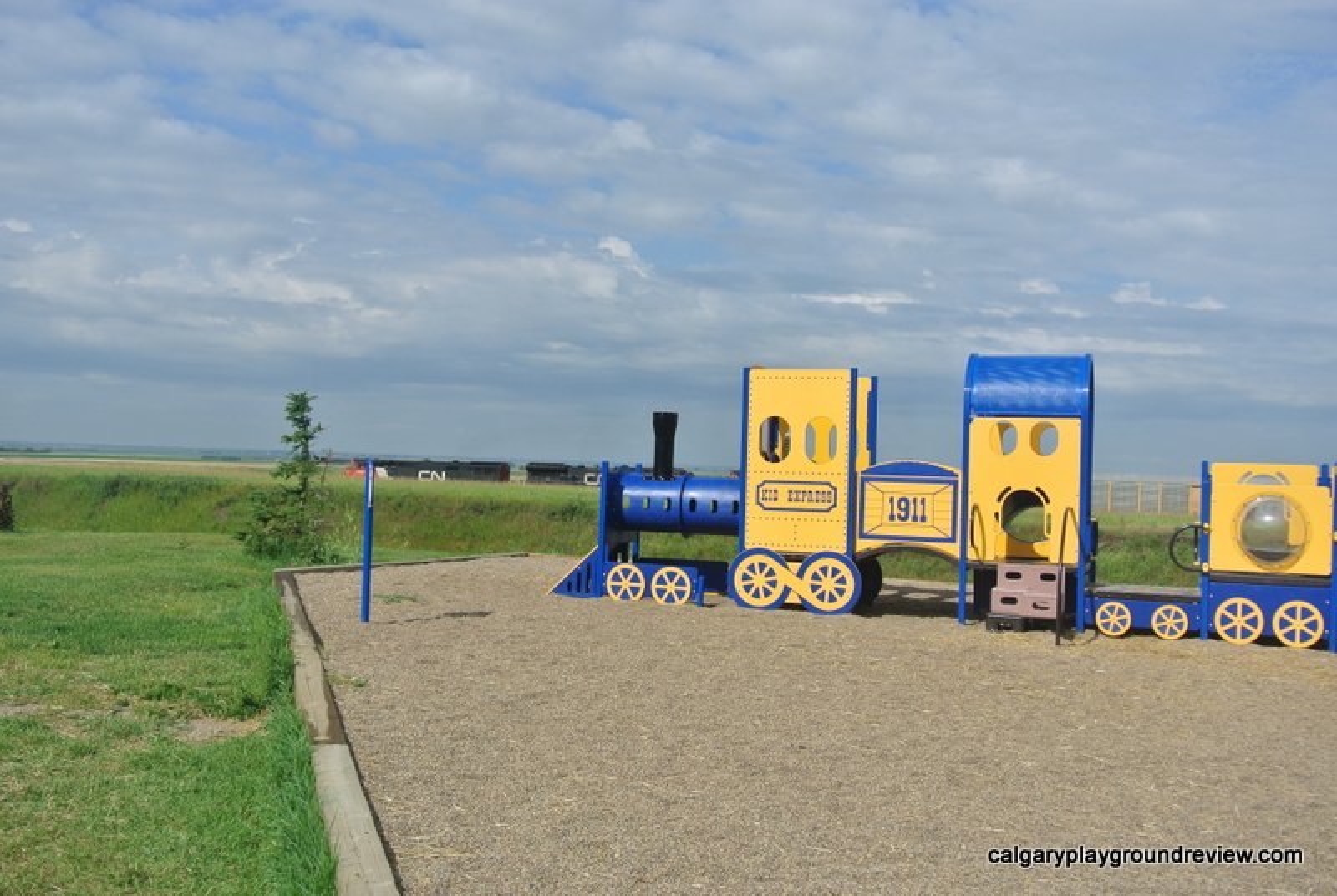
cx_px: 668
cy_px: 448
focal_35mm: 40
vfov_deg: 33.5
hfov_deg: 48.4
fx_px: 1488
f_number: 5
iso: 100
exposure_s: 1/1000
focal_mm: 15.1
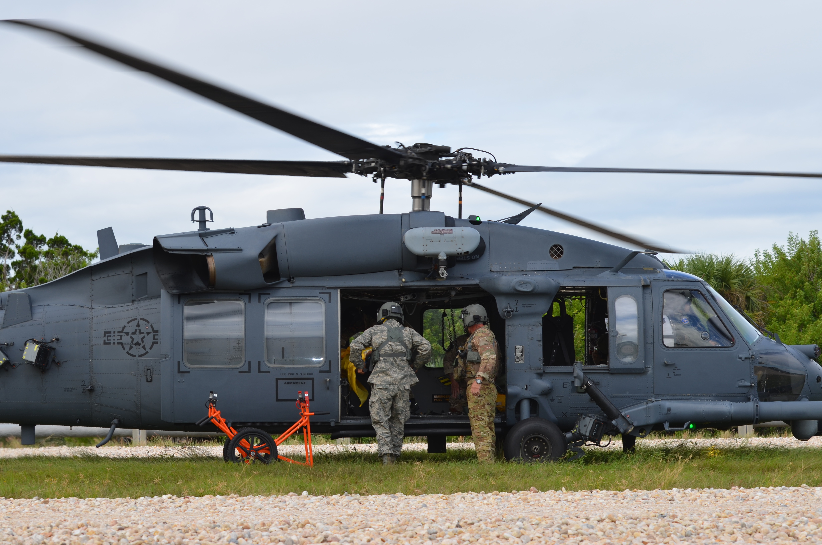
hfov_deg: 19.5
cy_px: 272
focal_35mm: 105
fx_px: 2393
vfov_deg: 13.0
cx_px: 411
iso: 100
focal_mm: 70
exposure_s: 1/250
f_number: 6.3
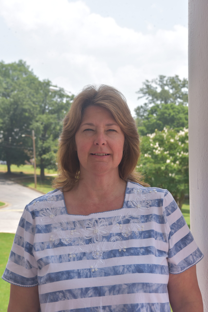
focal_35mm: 62
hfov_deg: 21.9
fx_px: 537
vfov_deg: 32.4
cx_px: 104
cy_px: 156
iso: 800
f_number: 11
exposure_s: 1/500
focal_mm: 62
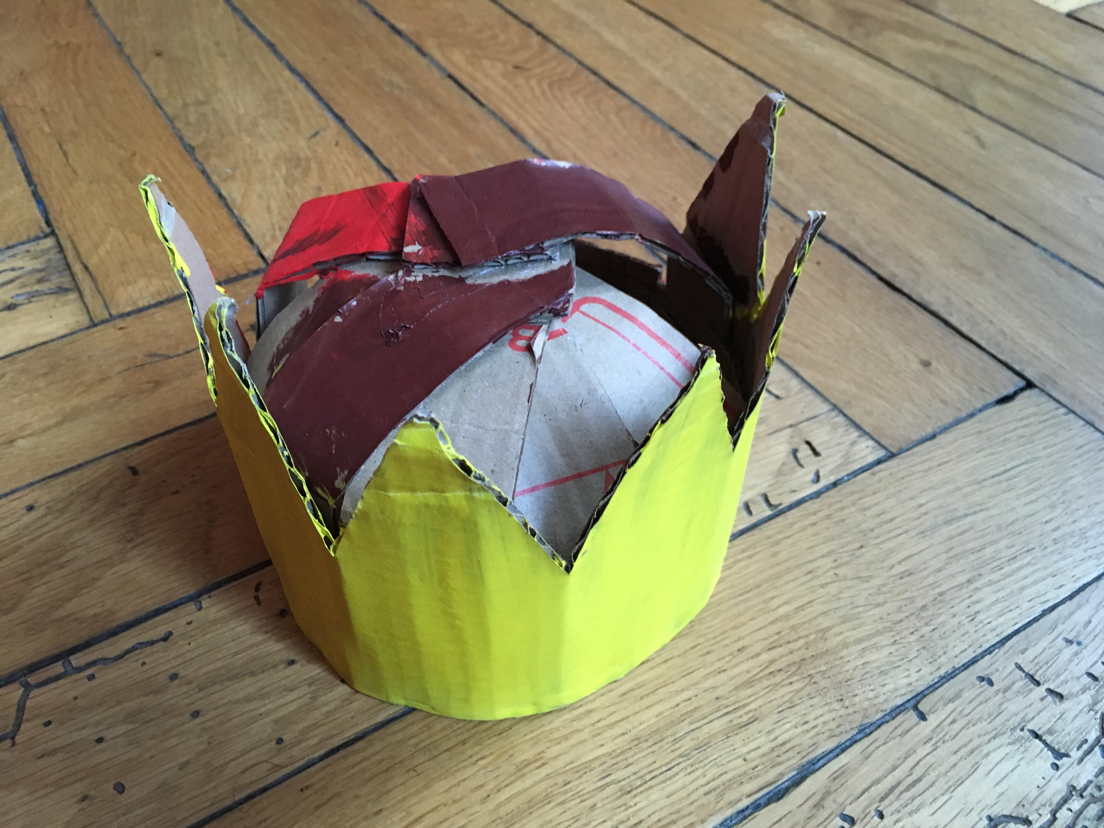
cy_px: 414
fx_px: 925
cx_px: 552
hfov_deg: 61.7
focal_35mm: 29
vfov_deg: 48.2
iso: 200
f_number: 2.2
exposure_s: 1/17
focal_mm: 4.15
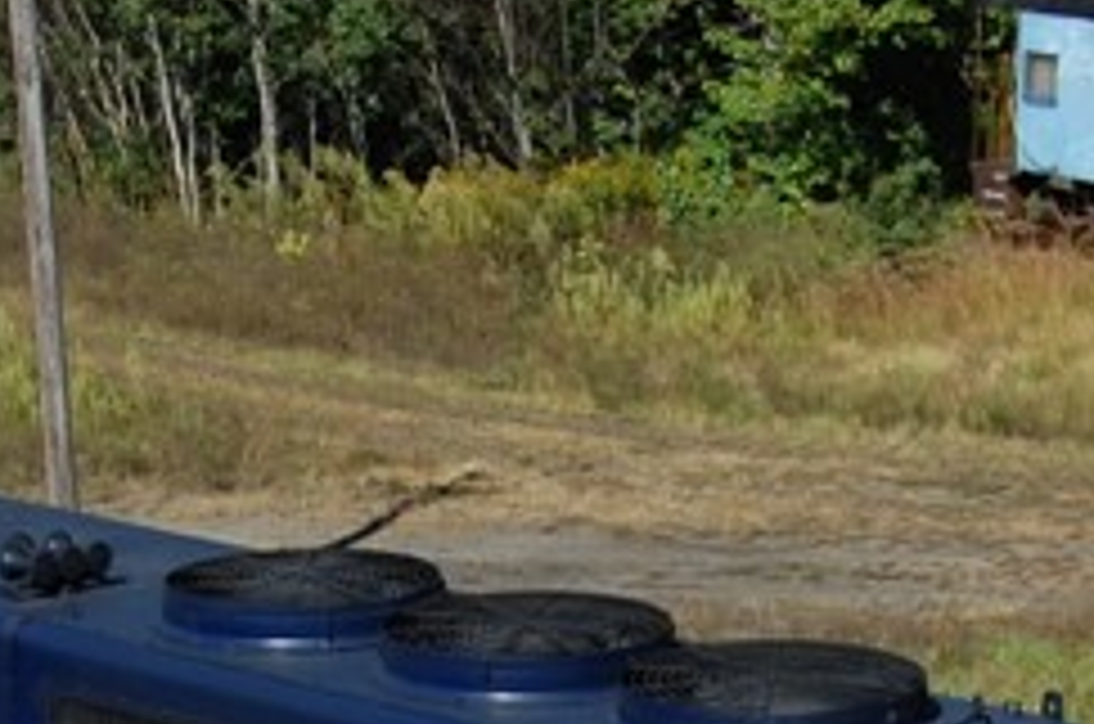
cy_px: 947
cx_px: 288
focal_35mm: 135
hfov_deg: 15.2
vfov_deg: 9.9
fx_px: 4094
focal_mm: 26
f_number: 9
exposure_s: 1/400
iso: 200
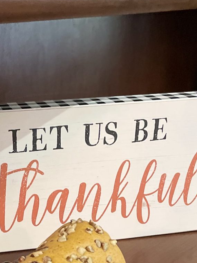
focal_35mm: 70
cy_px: 257
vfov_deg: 26.4
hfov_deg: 20.5
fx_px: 531
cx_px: 11
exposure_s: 1/40
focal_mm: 4.2
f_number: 1.6
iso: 500
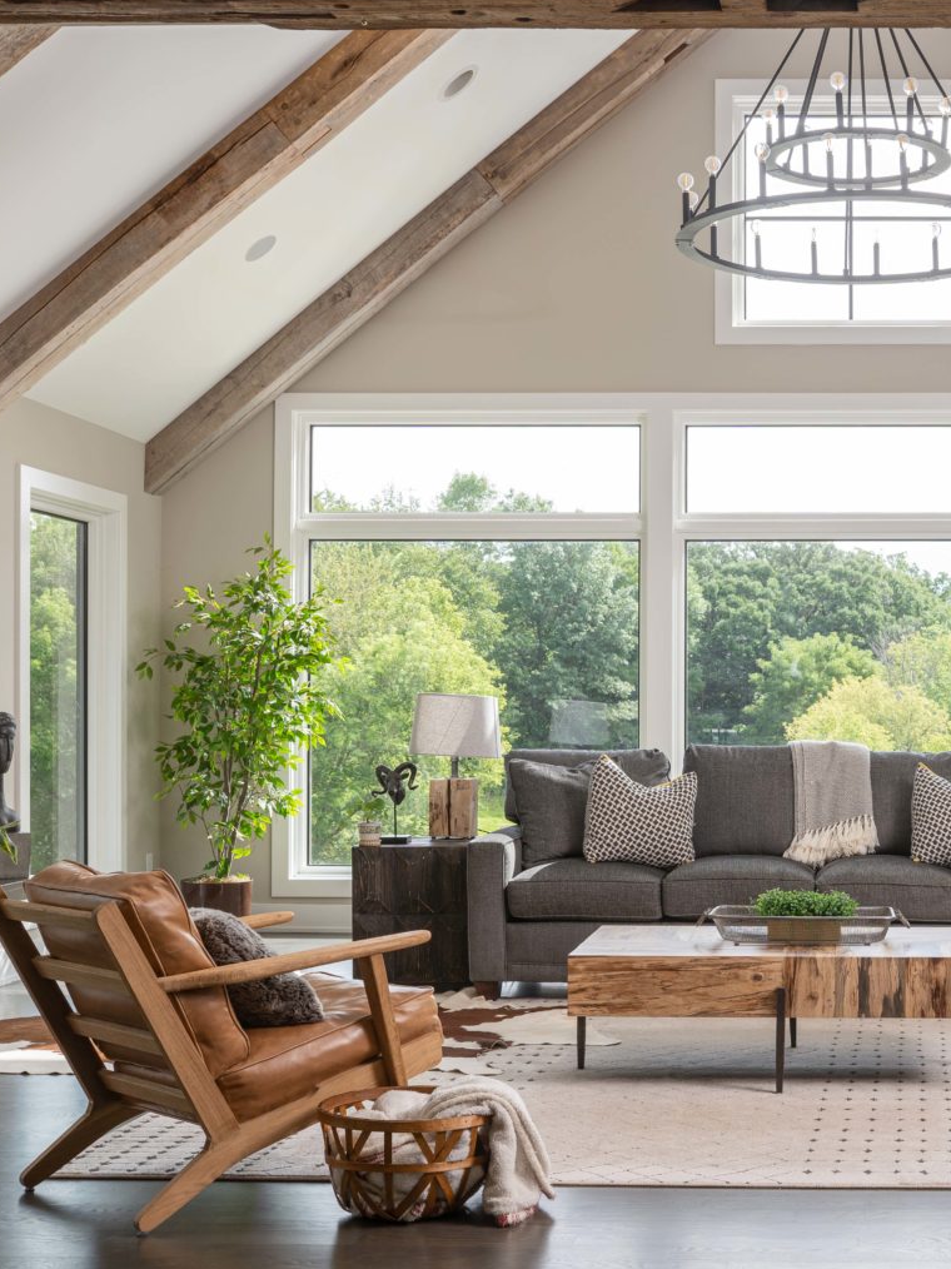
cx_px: 812
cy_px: 631
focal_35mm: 51
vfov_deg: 37.5
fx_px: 1869
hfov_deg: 27.7
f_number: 8
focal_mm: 35
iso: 100
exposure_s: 1/13
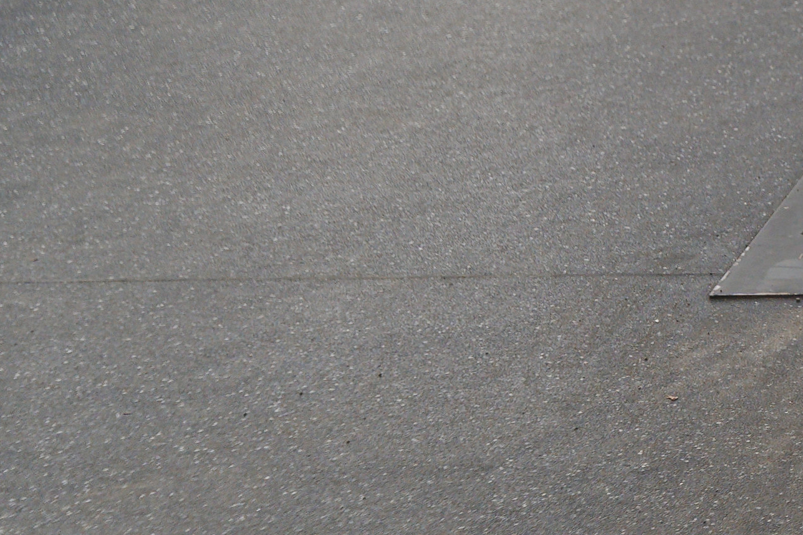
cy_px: -506
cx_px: 1818
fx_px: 4261
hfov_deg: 9.7
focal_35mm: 191
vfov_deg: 7.0
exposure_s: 1/50
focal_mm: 41
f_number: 4.5
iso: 320
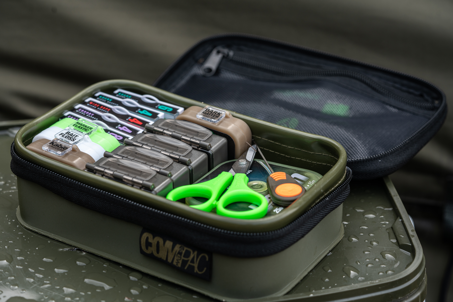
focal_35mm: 90
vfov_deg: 15.2
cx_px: 226
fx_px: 1133
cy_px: 151
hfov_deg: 22.6
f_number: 6.3
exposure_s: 1/125
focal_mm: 90
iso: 200
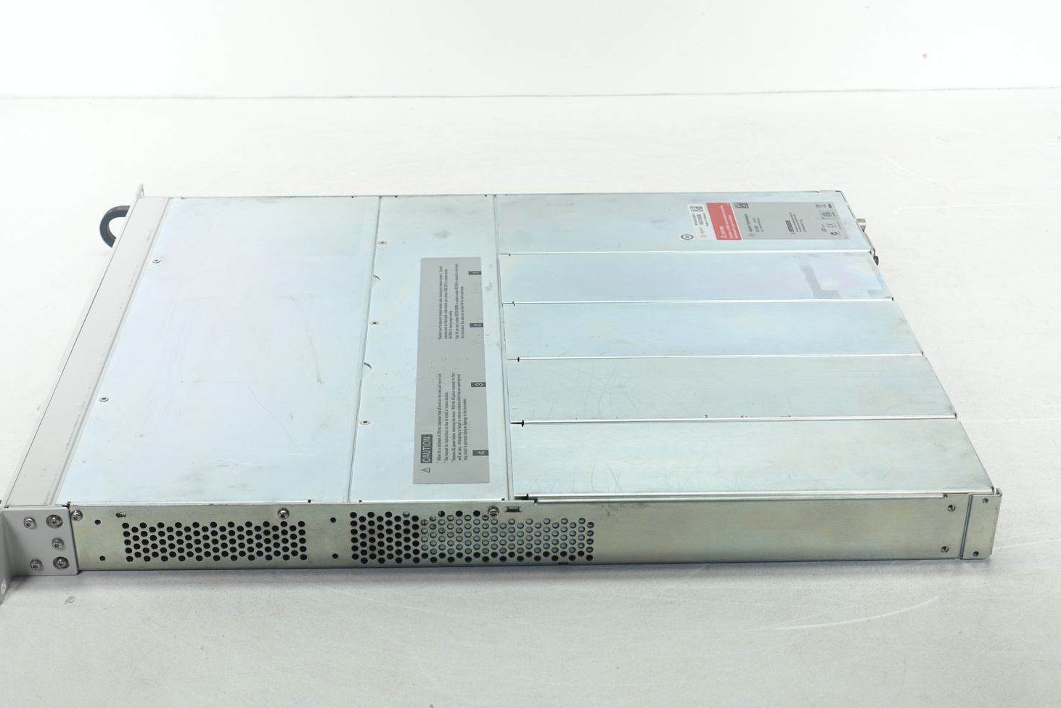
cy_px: 329
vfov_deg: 23.4
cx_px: 497
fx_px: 1709
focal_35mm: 58
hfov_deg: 34.5
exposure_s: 1/80
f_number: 4
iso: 125
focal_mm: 19.29
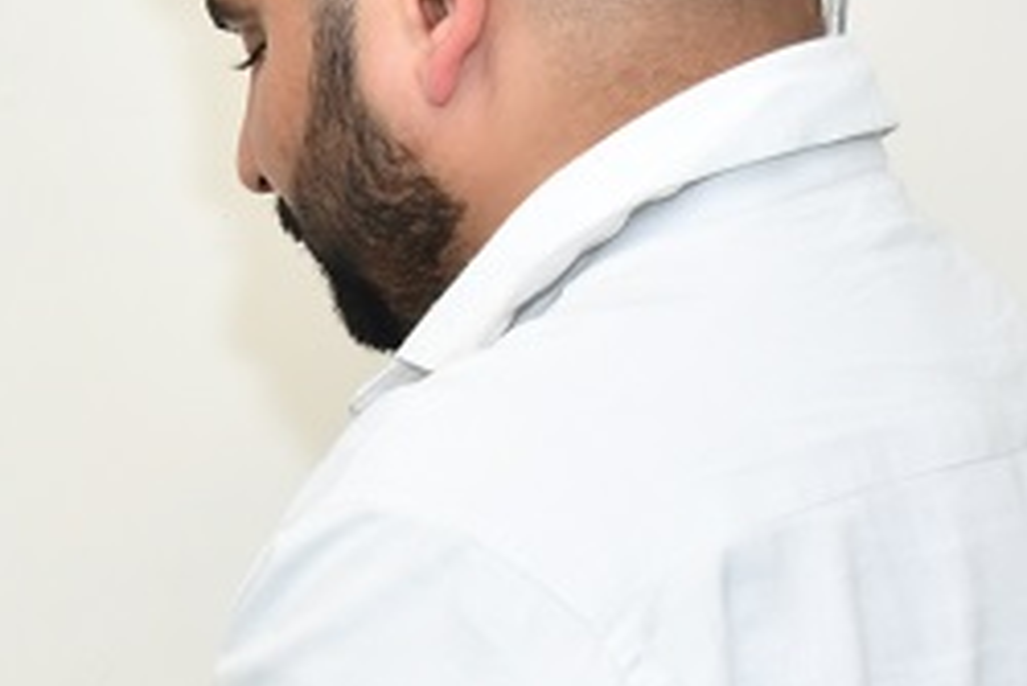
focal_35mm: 192
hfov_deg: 9.9
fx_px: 5480
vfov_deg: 7.1
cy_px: 830
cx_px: -1019
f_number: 8
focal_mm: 32
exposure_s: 1/125
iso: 400
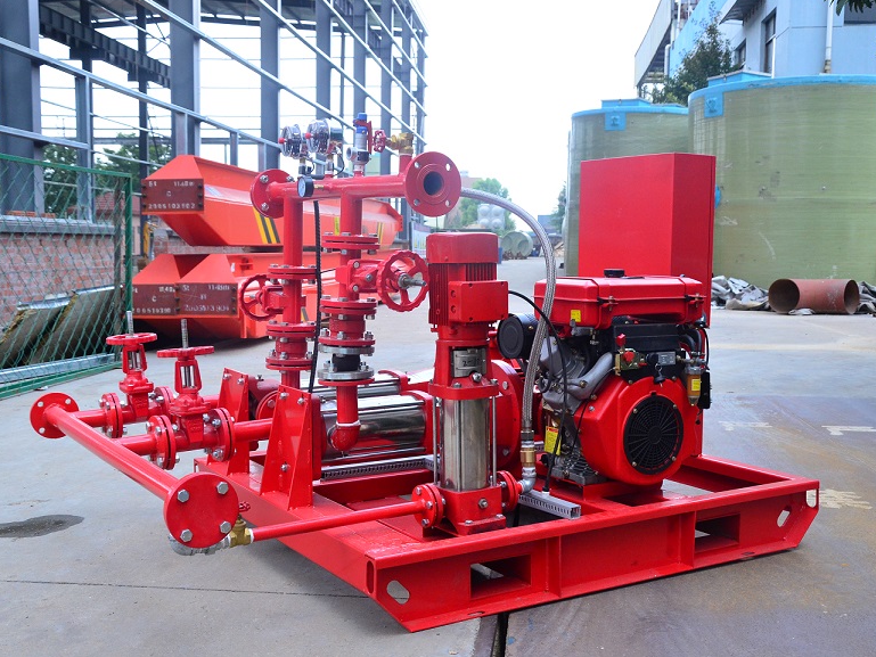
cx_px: 444
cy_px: 325
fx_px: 1052
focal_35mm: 42
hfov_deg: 45.2
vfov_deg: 34.7
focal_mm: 25
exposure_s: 1/800
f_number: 5.6
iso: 1600
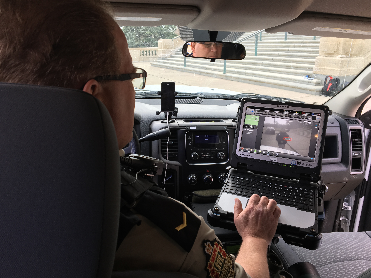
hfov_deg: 60.0
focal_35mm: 30
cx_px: 187
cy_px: 139
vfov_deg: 46.8
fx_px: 322
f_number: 2.2
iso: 25
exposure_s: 1/120
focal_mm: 4.15
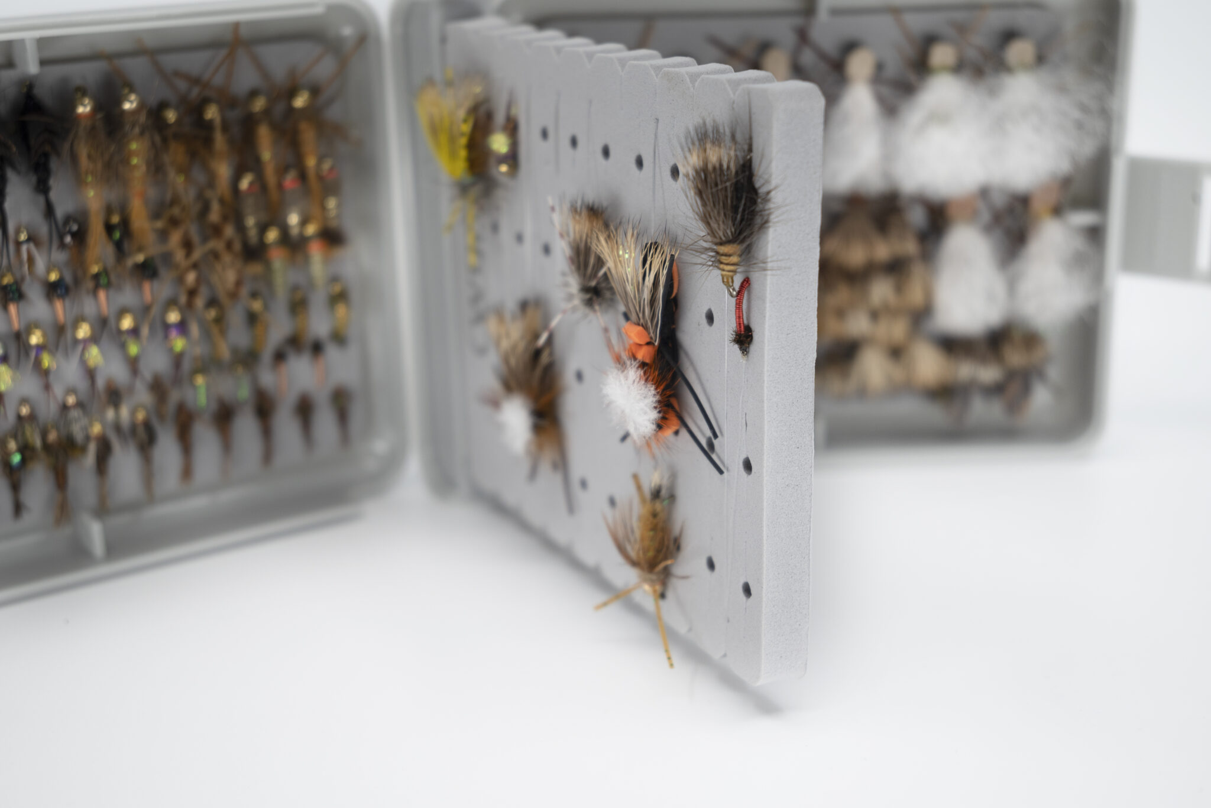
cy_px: 404
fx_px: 1682
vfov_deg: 27.0
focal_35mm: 50
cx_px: 606
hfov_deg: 39.6
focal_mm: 50
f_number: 6.3
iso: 320
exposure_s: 1/250
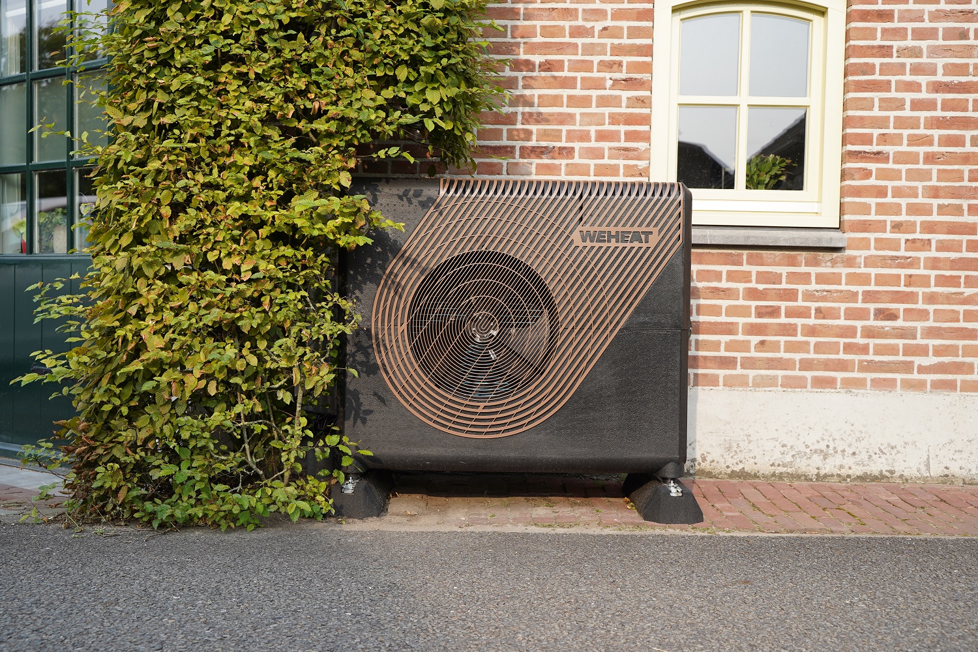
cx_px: 489
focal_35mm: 39
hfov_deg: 49.6
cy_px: 326
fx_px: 1059
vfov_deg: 34.2
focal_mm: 39
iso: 100
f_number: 4.5
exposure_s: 1/200
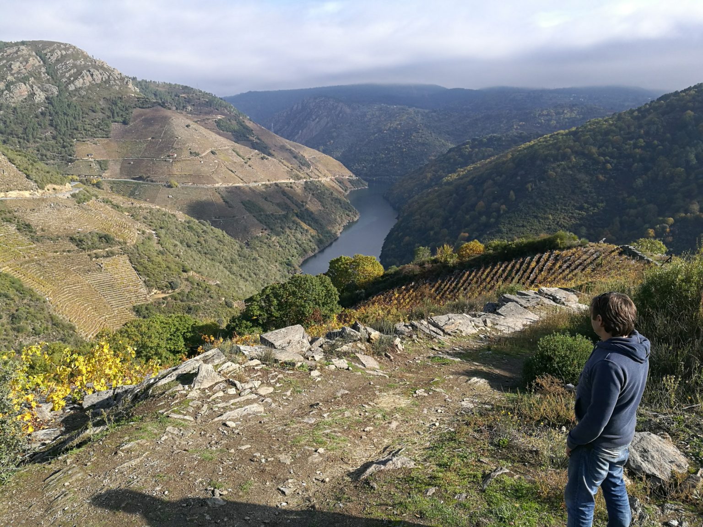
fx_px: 548
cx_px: 352
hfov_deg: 65.3
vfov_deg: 51.4
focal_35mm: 27
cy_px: 264
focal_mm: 4.5
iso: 50
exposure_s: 1/512
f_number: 2.2
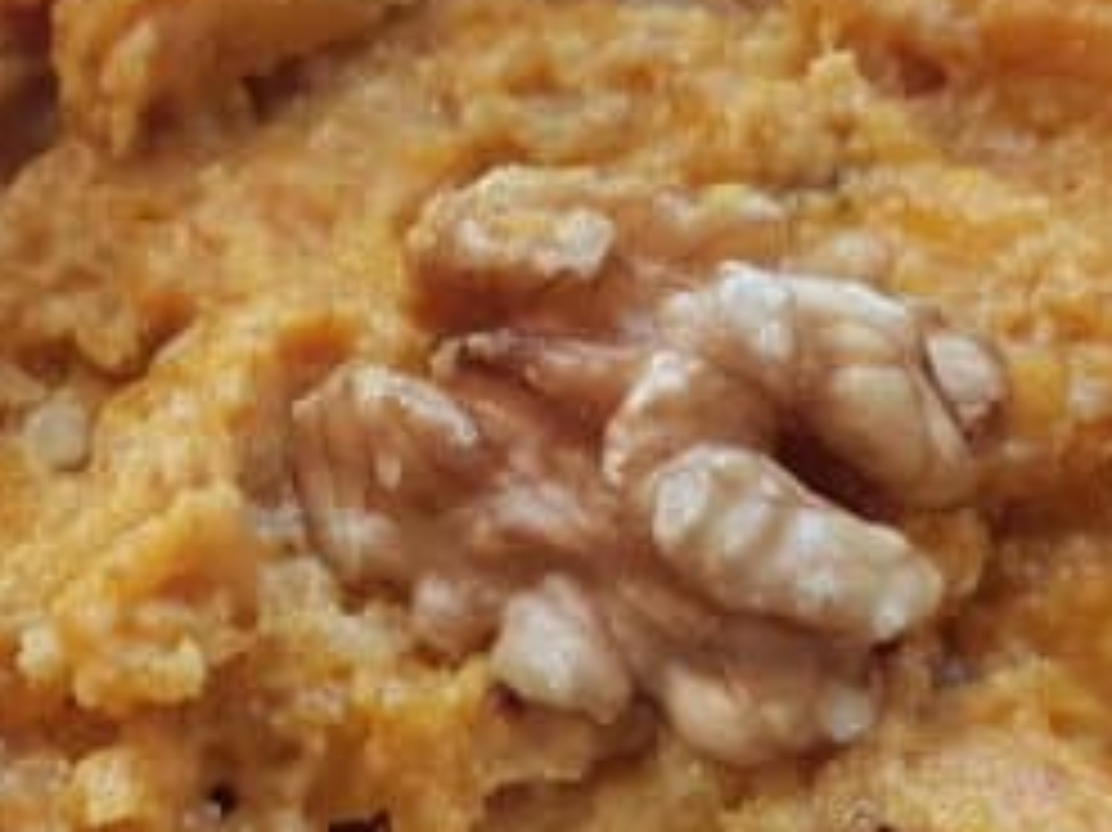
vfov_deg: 18.2
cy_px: 436
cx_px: 329
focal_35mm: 81
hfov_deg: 24.0
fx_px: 2601
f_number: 1.7
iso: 80
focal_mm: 4.2
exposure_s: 1/50
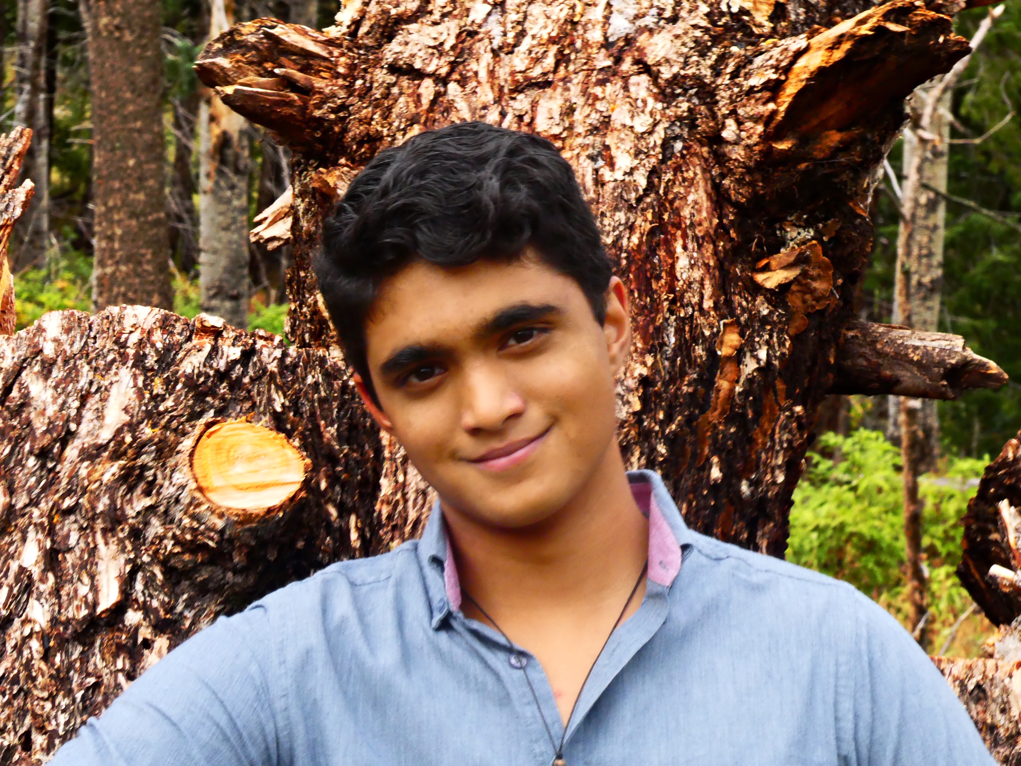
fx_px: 4719
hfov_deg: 12.3
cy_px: 383
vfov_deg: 9.3
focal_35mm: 160
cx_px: 510
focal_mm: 28.7
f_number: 8
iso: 400
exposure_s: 1/80
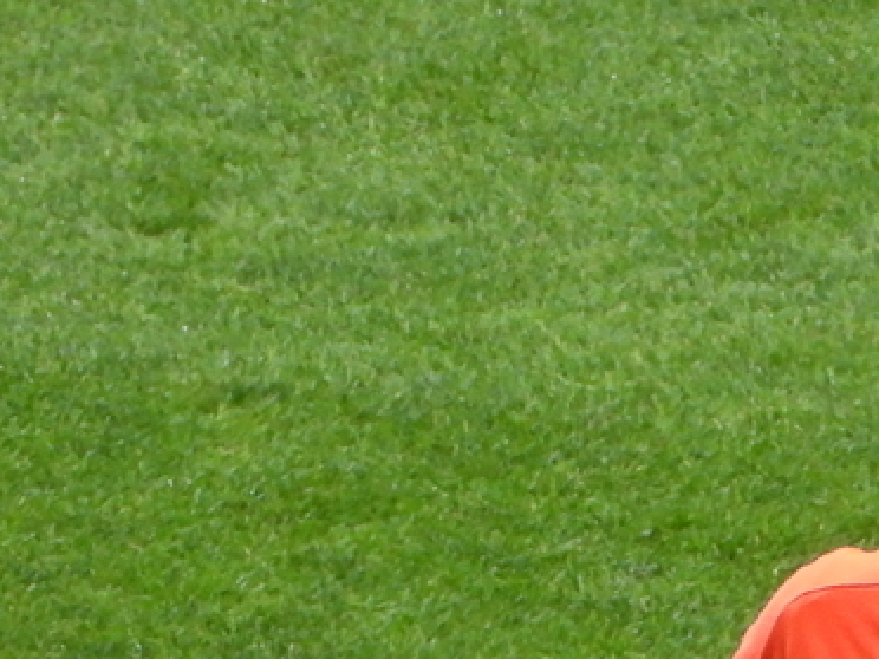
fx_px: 81968
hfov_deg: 0.6
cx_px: 846
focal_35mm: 3228
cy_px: 1013
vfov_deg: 0.5
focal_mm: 180
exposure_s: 1/160
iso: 400
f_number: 5.6
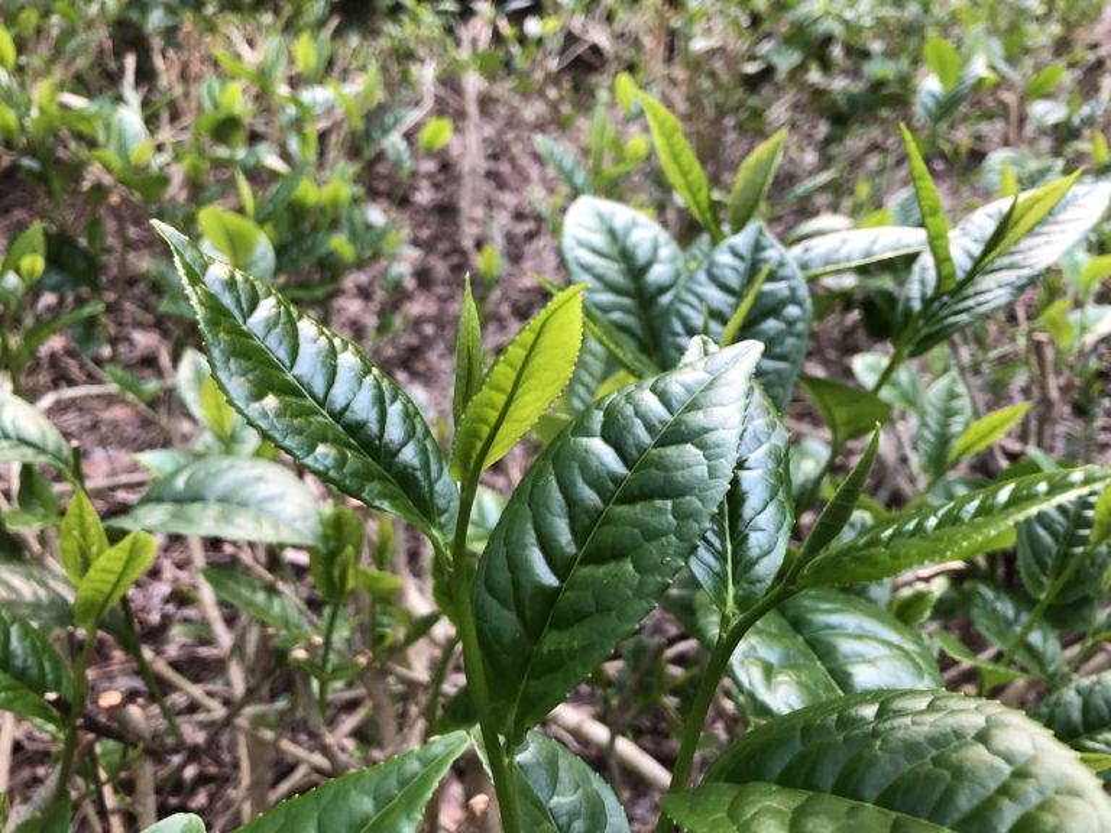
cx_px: 556
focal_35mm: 28
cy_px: 416
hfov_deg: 63.4
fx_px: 899
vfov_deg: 49.7
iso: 40
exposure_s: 1/15
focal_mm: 3.99
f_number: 1.8
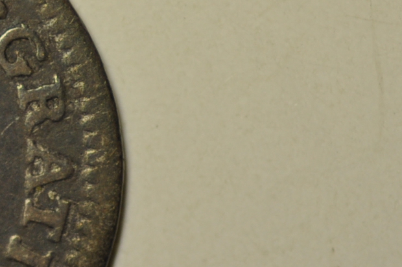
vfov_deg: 4.4
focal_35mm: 311
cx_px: -149
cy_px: 176
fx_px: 3469
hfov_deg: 6.6
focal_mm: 60
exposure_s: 1/250
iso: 400
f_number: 4
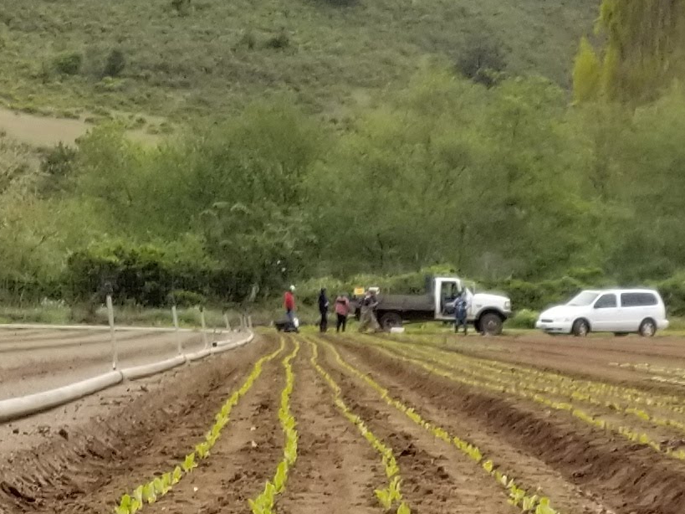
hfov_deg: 14.9
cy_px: 938
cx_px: 810
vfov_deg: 10.8
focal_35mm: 128
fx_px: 2533
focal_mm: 4.25
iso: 50
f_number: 1.7
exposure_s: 1/982
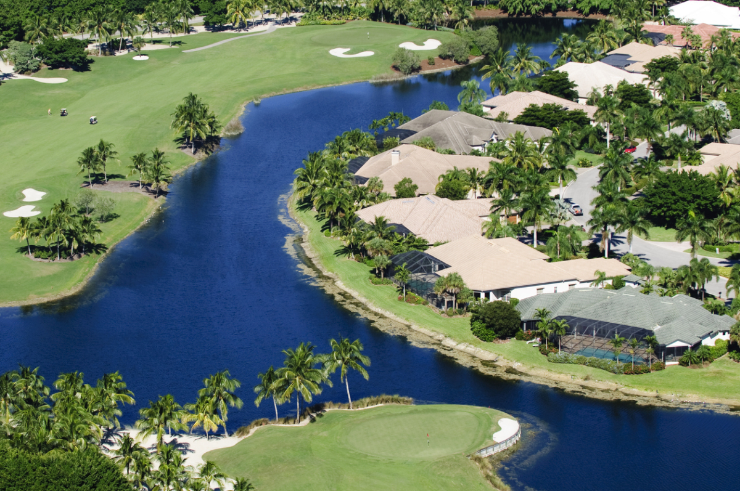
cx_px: 370
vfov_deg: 13.0
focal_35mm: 105
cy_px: 246
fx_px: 2156
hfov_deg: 19.5
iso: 200
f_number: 6.3
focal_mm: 70
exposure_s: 1/640
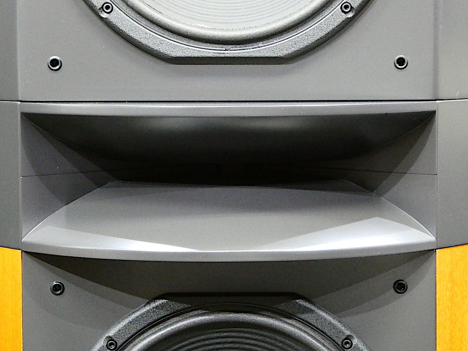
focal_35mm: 115
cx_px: 234
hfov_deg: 17.1
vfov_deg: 12.9
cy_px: 176
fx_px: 1555
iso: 1600
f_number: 6.3
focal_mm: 20.6
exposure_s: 1/6
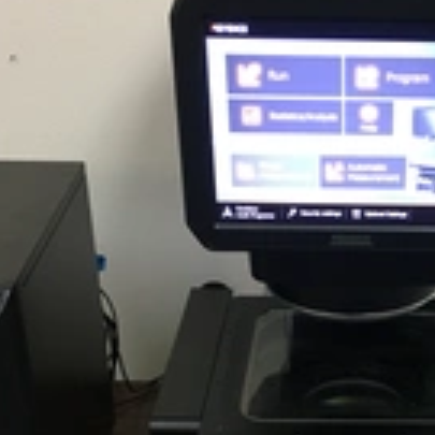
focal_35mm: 76
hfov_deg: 22.2
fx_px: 1081
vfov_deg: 22.5
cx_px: 396
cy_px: 332
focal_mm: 4.15
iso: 100
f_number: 2.2
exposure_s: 1/30
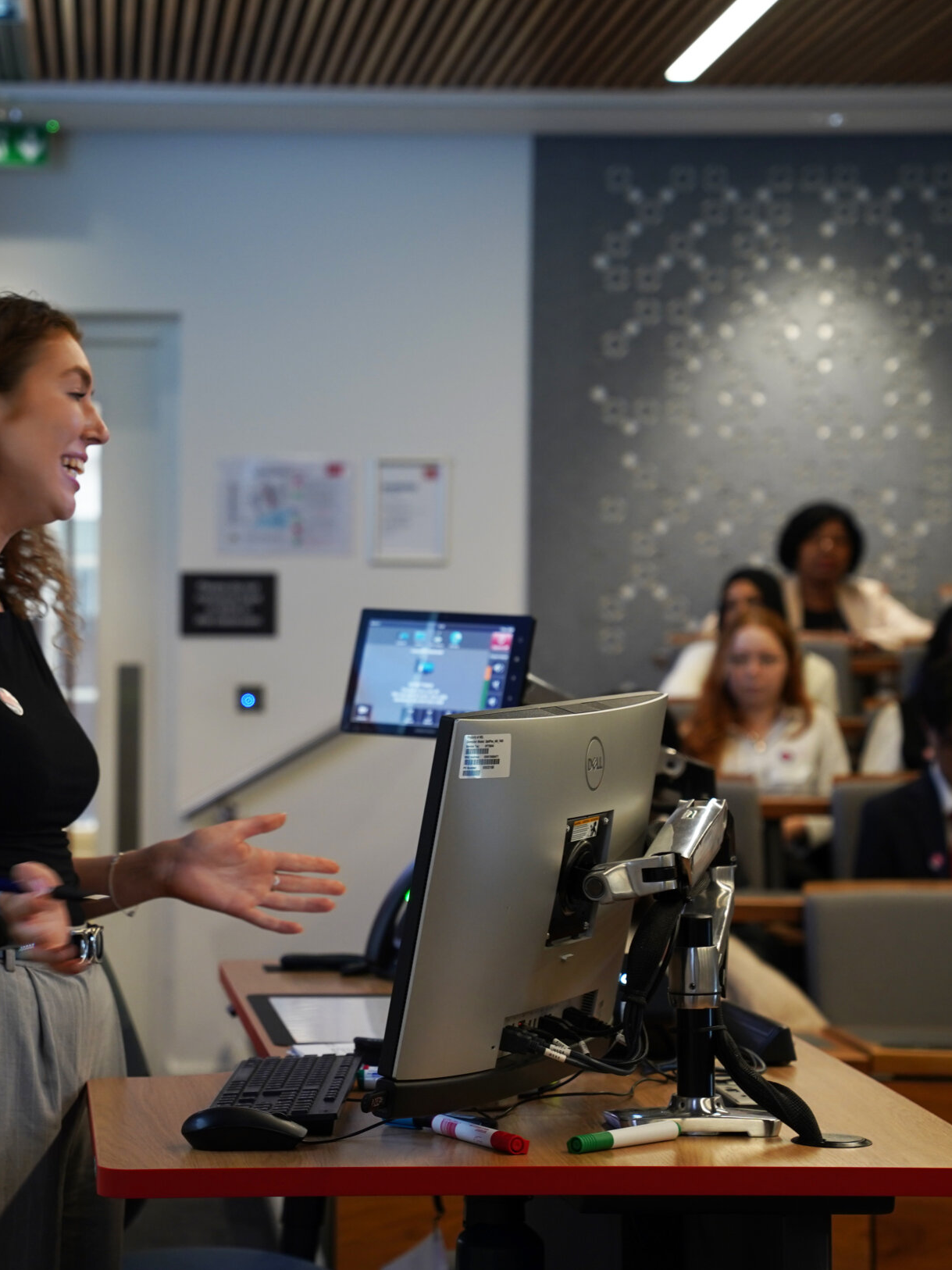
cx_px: 223
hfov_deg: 13.9
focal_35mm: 106
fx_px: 3888
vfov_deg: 18.5
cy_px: 647
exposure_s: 1/50
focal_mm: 70
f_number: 4
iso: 640
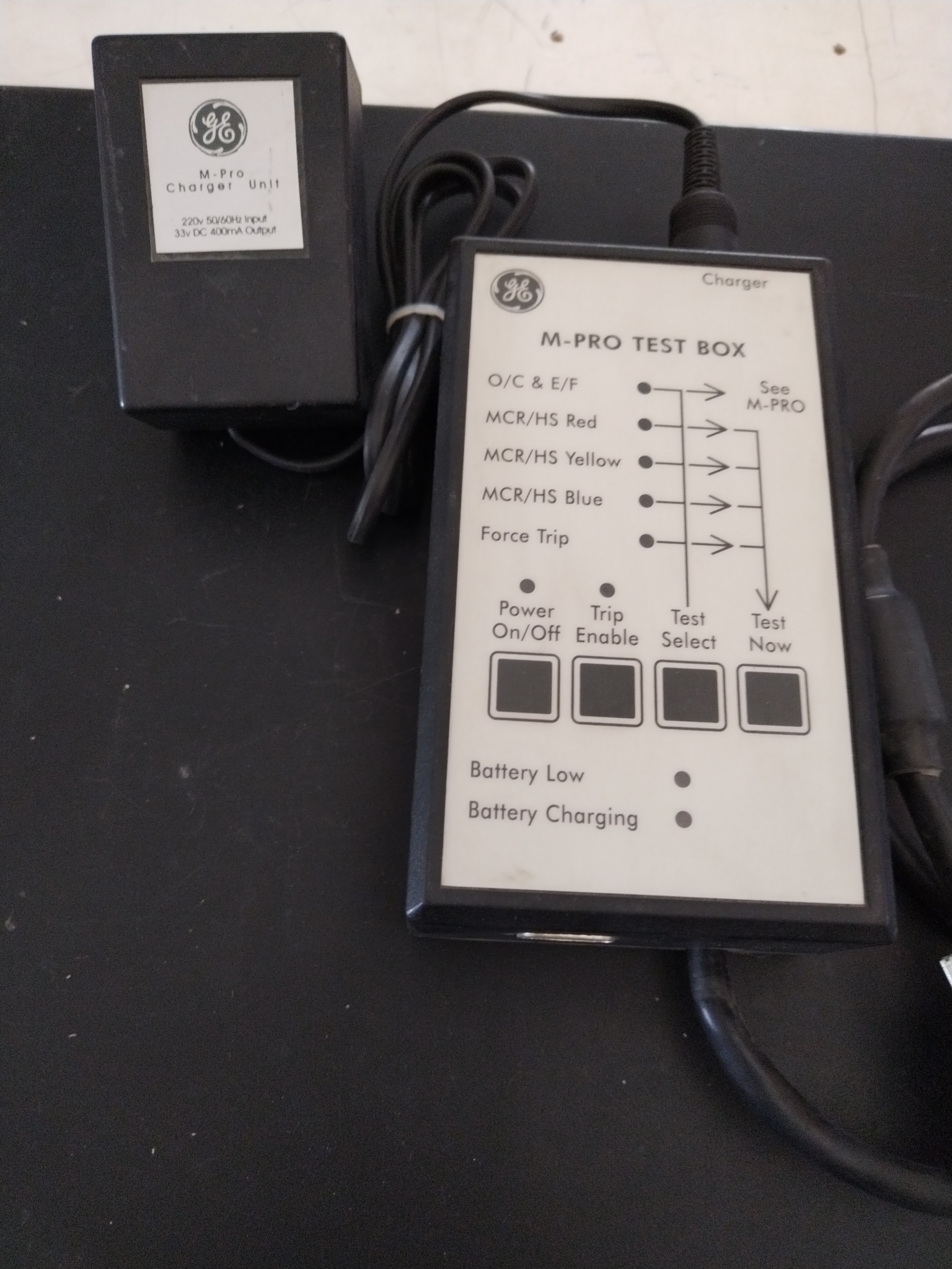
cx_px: 476
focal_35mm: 26
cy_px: 634
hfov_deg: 53.1
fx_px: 953
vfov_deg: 67.3
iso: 862
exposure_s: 1/25
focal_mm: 4.75
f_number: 1.8
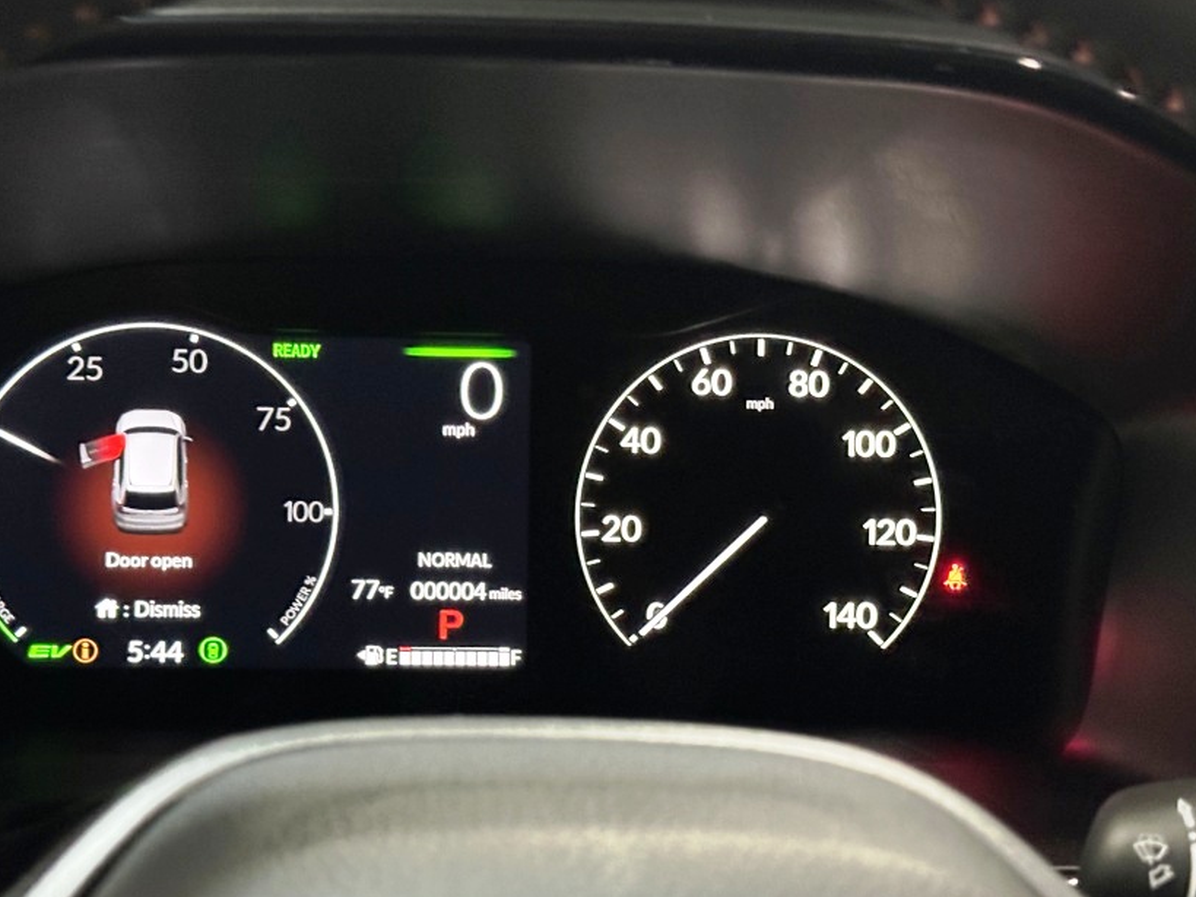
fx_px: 2073
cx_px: 482
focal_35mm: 60
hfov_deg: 32.1
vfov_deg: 24.4
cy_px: 505
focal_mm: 6.86
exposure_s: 1/26
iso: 640
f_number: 1.78
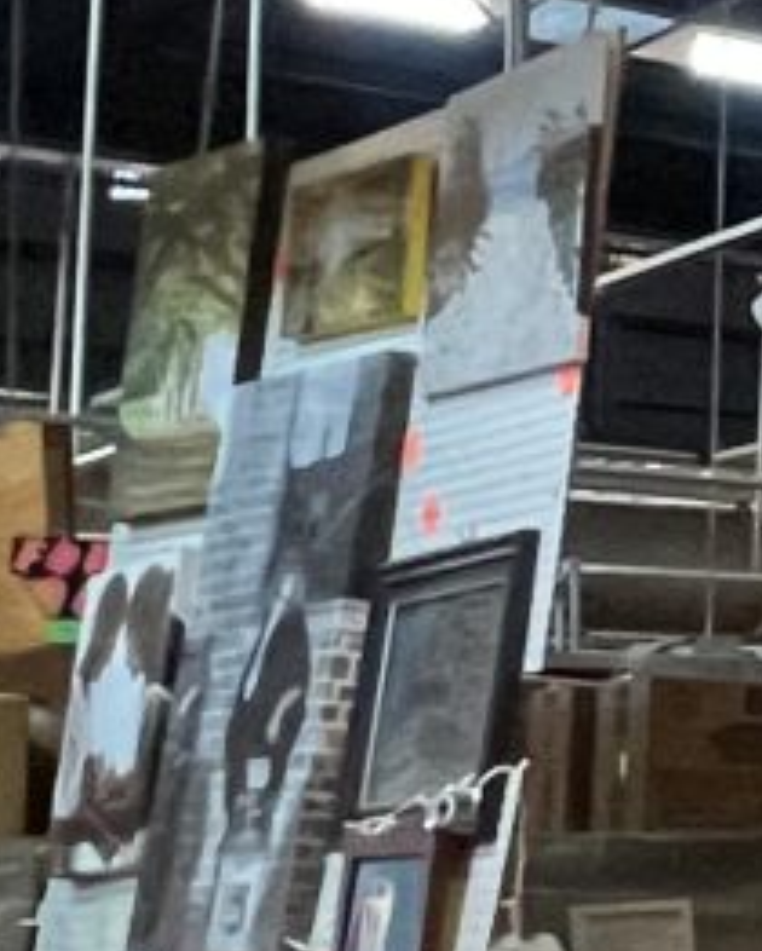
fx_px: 2788
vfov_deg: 19.3
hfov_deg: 9.9
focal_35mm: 99
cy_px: 624
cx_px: 2525
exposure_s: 1/120
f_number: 1.8
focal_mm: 1.57
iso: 250
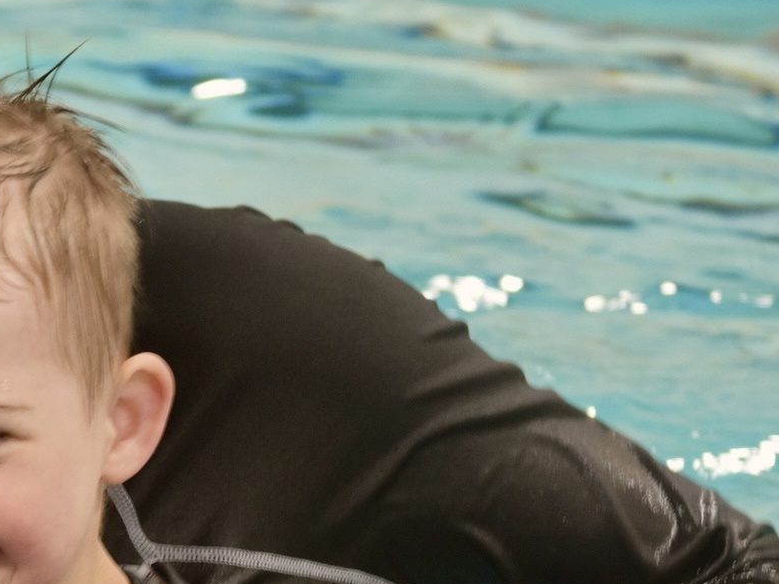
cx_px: -71
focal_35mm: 410
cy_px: 510
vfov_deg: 3.6
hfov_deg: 4.8
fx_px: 9224
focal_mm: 116
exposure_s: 1/80
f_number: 4.8
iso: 800
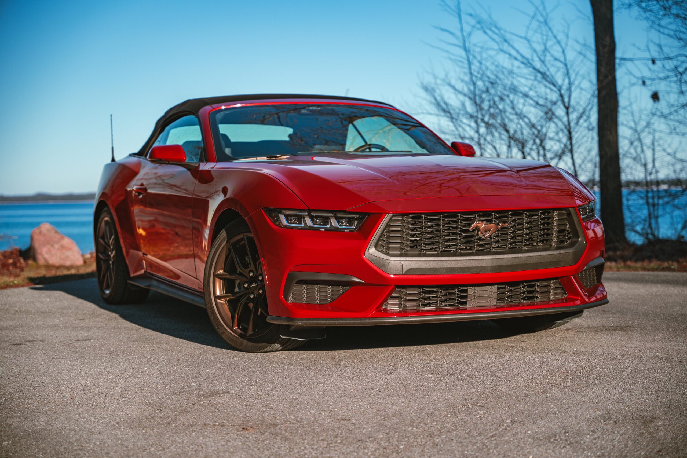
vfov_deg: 19.5
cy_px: 229
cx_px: 344
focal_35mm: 70
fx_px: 1336
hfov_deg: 28.8
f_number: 3.2
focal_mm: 70
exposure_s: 1/1000
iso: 125
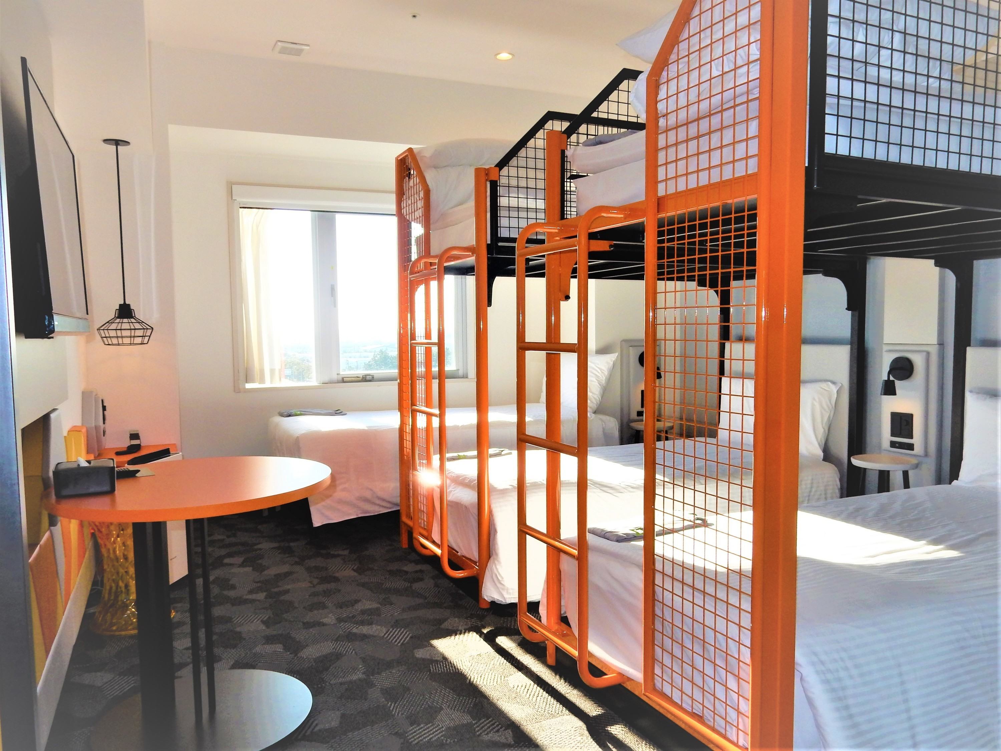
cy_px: 376
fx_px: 723
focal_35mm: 25
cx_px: 500
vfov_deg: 54.9
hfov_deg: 69.4
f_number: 3.7
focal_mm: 4.5
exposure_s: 1/320
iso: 125
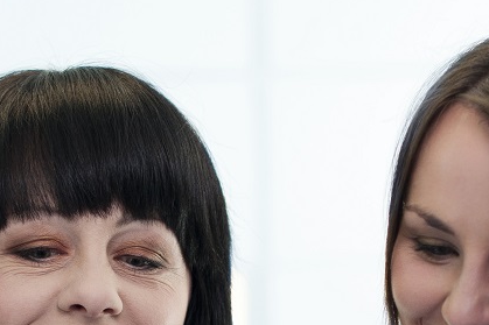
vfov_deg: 6.3
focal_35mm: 215
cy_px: 451
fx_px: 2919
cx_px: 296
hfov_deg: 9.6
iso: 100
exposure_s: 1/250
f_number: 2.2
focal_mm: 50
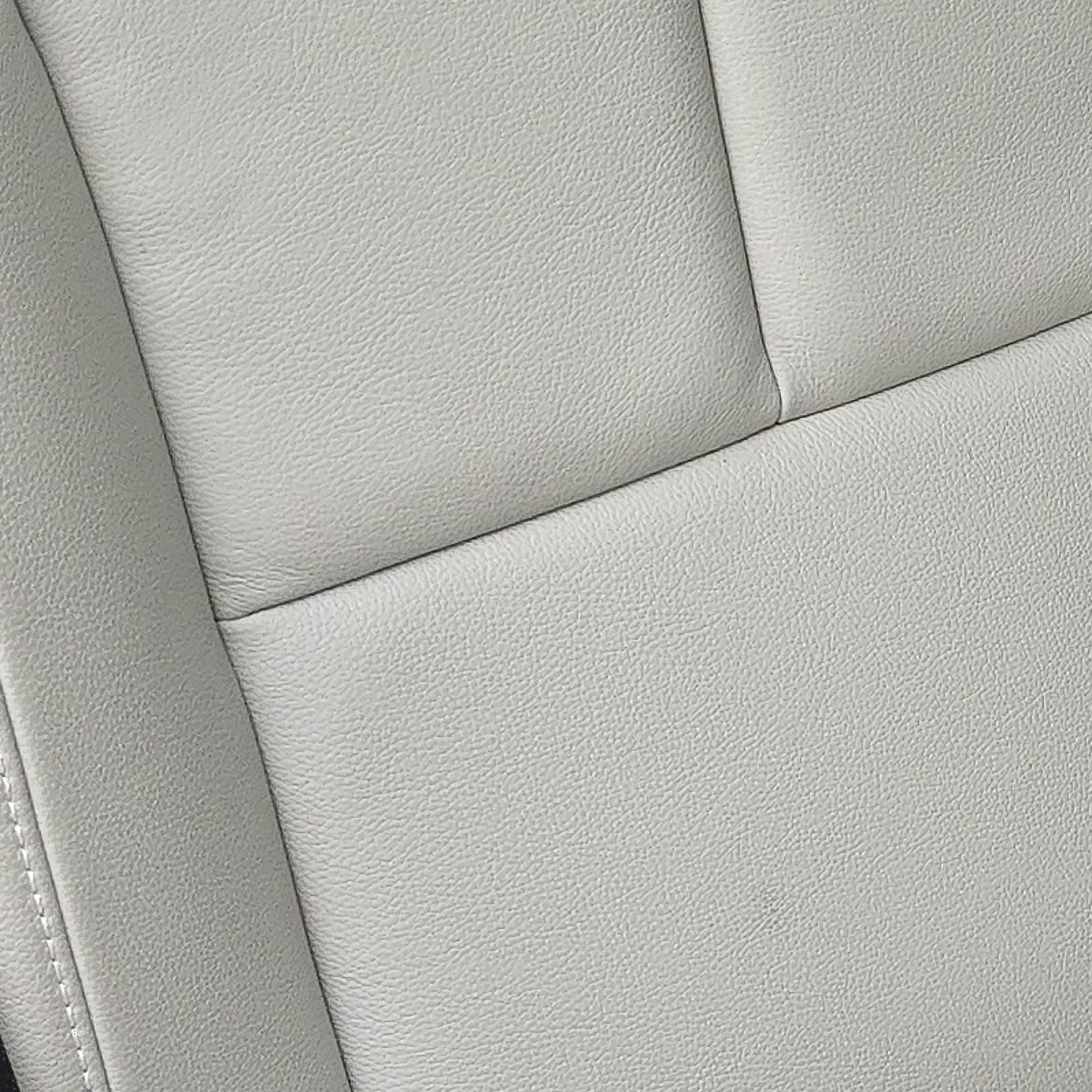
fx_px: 3640
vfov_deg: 17.0
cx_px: 1258
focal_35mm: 102
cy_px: 389
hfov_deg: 16.5
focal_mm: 6.3
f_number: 1.7
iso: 100
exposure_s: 1/180
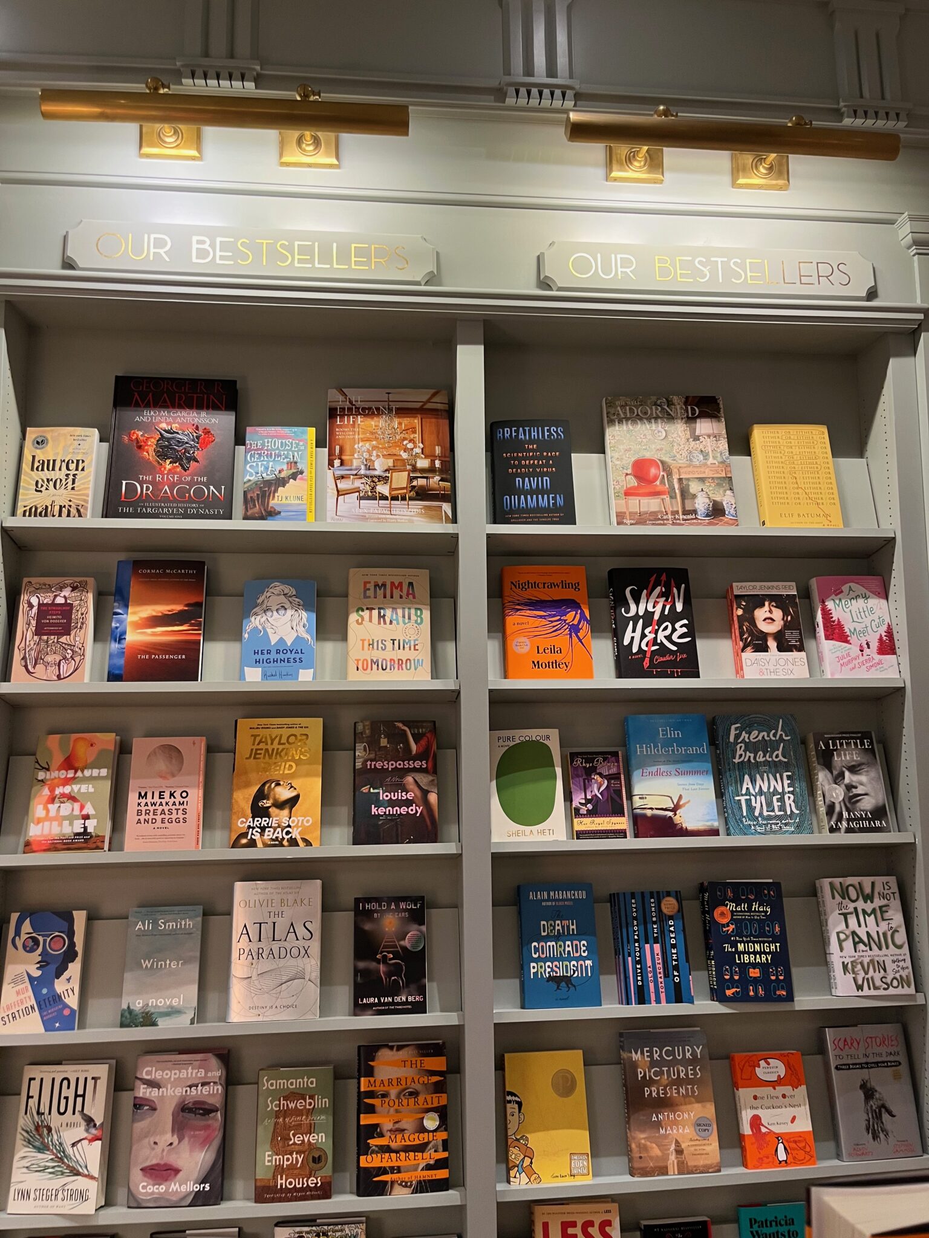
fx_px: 930
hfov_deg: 53.1
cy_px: 619
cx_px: 464
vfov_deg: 67.3
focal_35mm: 26
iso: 160
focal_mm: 5.1
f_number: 1.6
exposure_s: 1/60
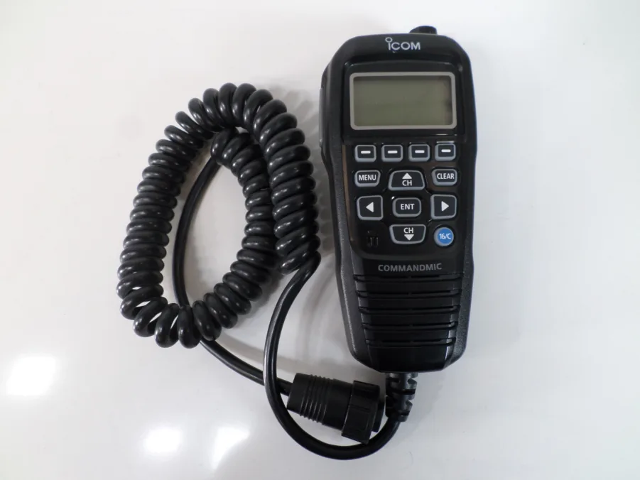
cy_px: 240
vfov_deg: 54.9
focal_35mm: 25
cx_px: 320
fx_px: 462
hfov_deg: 69.4
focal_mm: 4.5
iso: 100
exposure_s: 1/30
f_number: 2.5
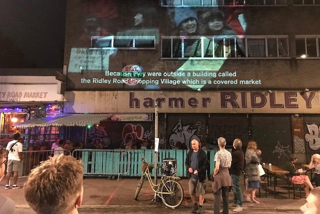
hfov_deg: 61.9
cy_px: 94
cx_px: 164
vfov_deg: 43.5
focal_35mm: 30
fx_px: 267
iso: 100
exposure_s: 1/4
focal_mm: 3.99
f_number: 1.8
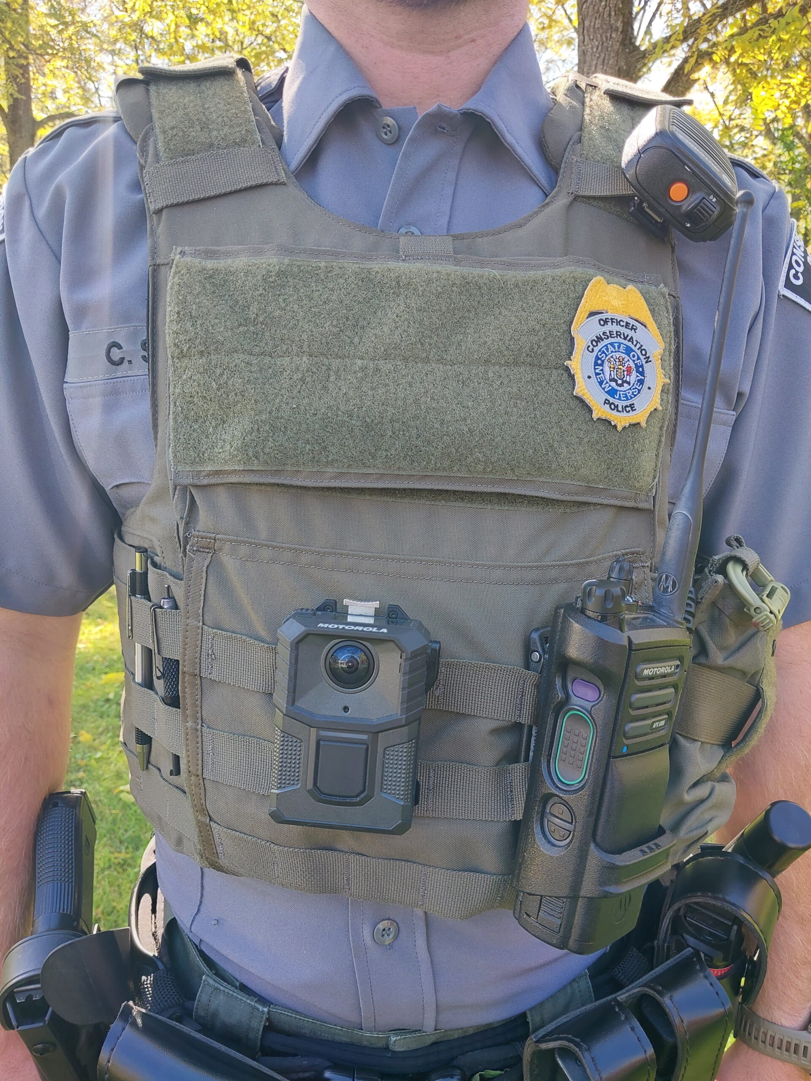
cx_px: 406
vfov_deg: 65.3
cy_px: 540
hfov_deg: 51.4
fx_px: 843
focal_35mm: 27
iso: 25
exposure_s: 1/60
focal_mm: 4
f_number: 1.8
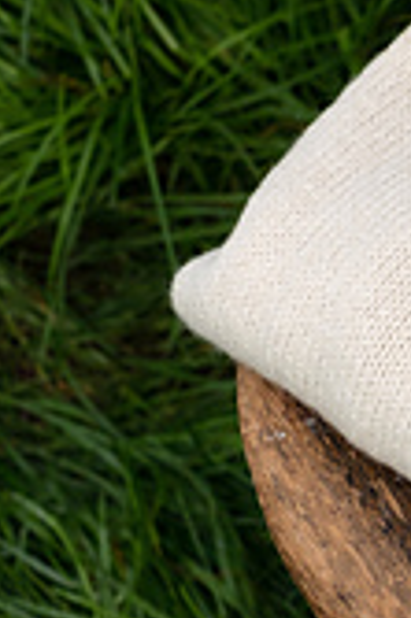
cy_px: 309
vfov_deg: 12.9
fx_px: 2728
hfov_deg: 8.3
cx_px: 700
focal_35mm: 159
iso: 200
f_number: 4
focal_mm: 35
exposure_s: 1/1000
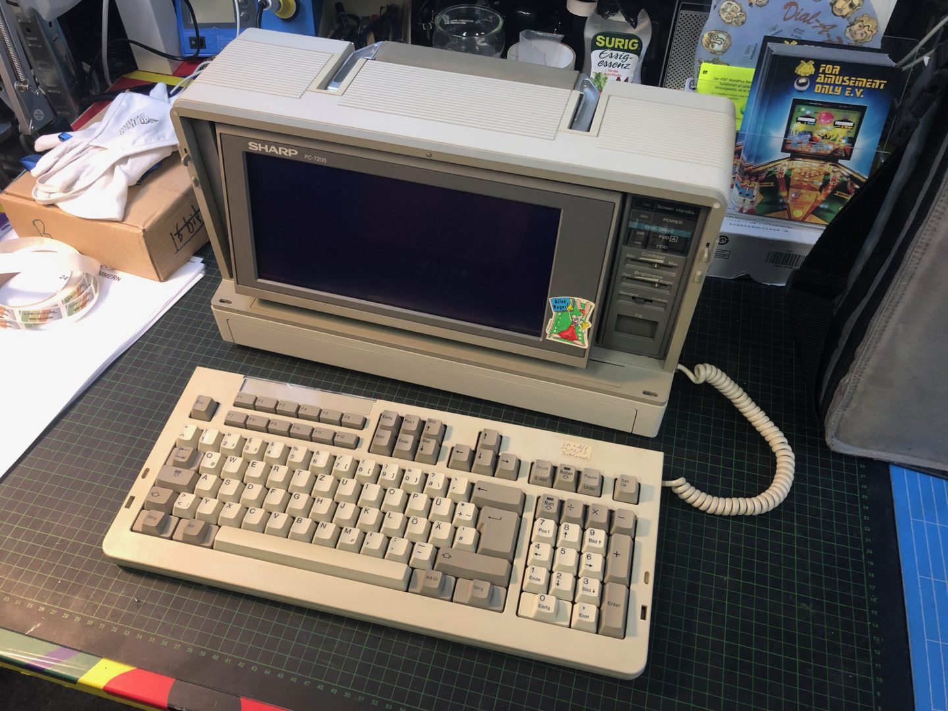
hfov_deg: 63.4
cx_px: 474
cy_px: 356
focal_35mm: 28
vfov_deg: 49.7
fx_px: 767
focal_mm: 3.99
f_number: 1.8
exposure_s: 1/17
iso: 50
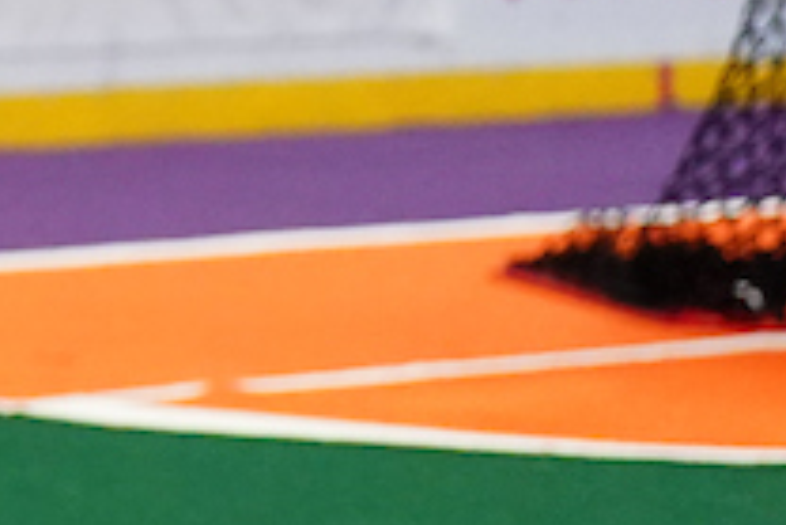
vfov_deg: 3.4
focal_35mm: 404
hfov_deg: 4.9
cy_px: -178
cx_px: -1217
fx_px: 8827
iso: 5000
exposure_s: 1/1600
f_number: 2.8
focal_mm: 70
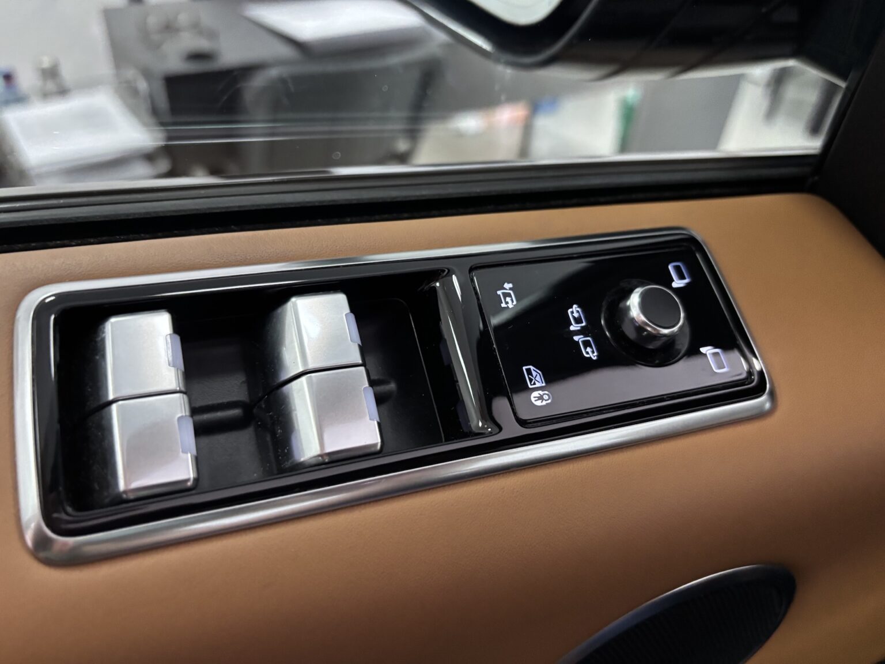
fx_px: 665
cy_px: 332
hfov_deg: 67.3
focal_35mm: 26
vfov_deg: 53.1
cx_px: 442
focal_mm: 5.96
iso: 500
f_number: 1.6
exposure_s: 1/33
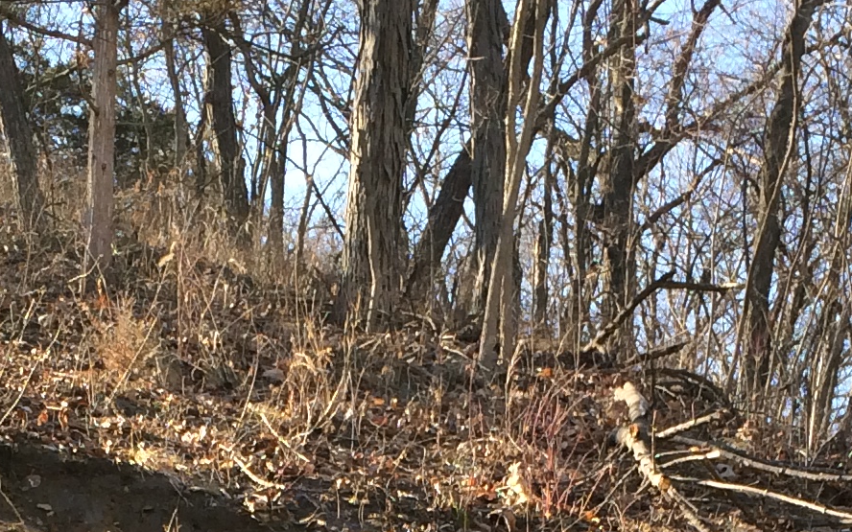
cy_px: 987
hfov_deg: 18.4
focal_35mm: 113
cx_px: 365
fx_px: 2624
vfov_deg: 10.8
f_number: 2.2
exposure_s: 1/446
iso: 32
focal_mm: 4.15
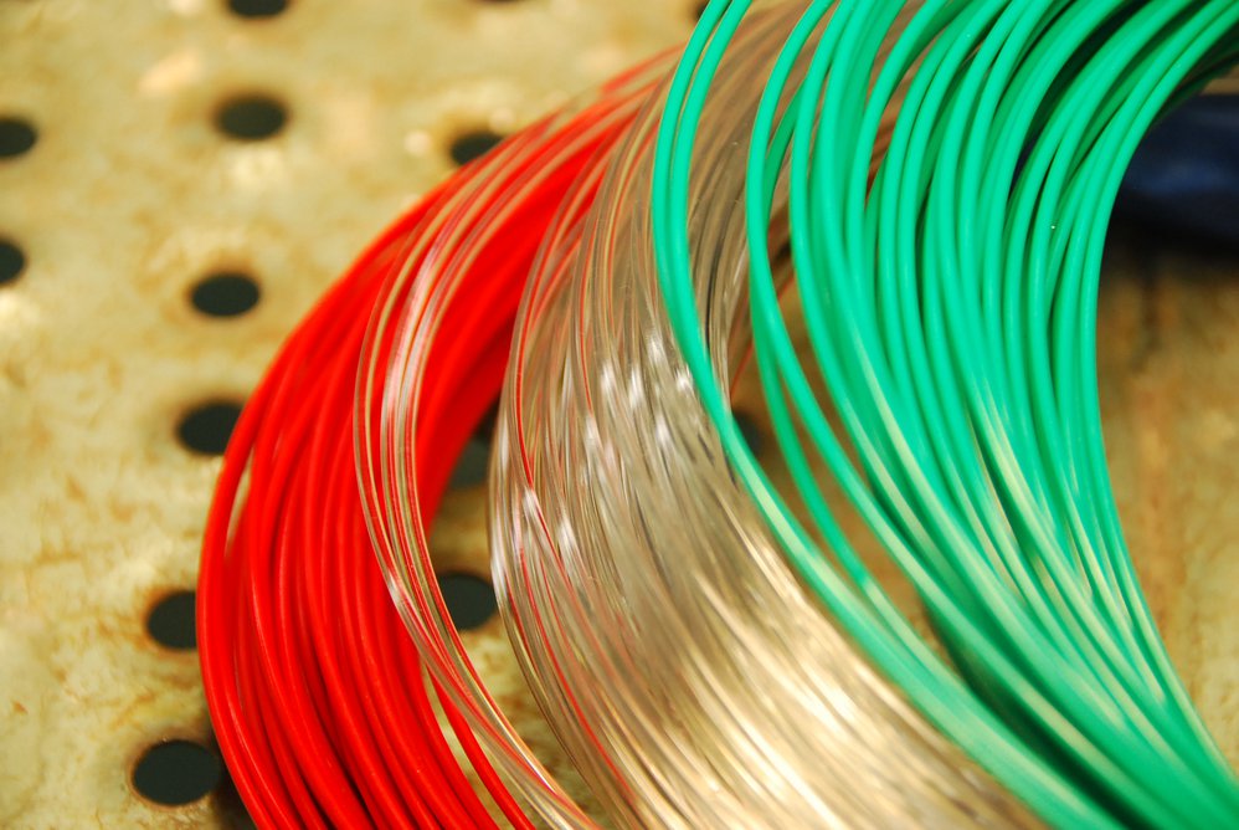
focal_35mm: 202
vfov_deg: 6.8
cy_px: 415
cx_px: 620
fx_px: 6977
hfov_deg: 10.1
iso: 800
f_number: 6
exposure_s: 1/80
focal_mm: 135
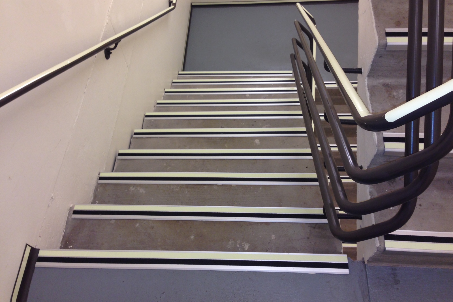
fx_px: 440
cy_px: 136
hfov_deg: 54.4
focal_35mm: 35
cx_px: 230
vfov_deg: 37.8
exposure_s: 1/20
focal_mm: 4.12
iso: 64
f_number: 2.4
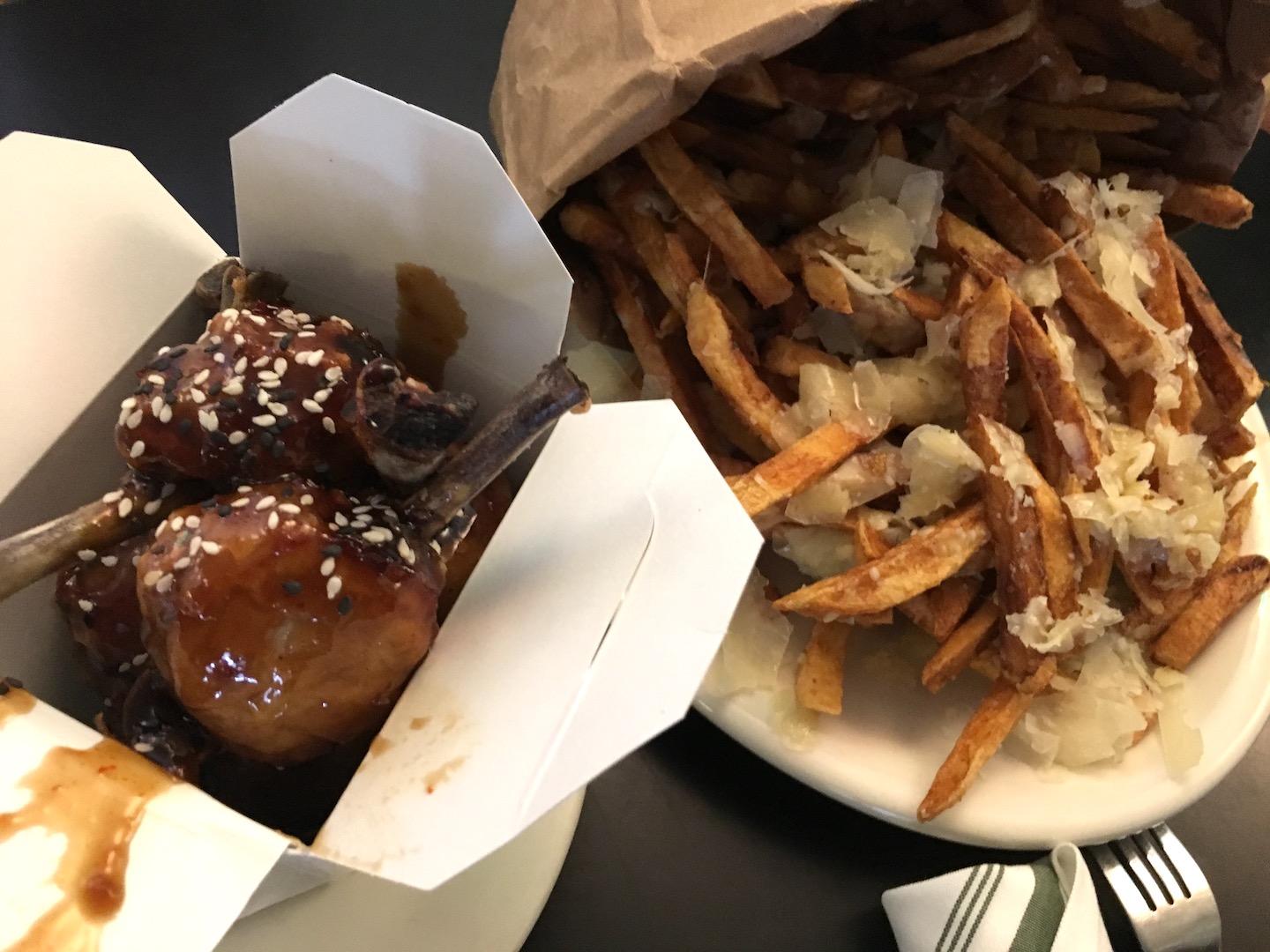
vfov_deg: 48.2
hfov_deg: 61.7
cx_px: 635
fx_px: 1064
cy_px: 476
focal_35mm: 29
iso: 200
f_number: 2.2
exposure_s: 1/15
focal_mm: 4.15
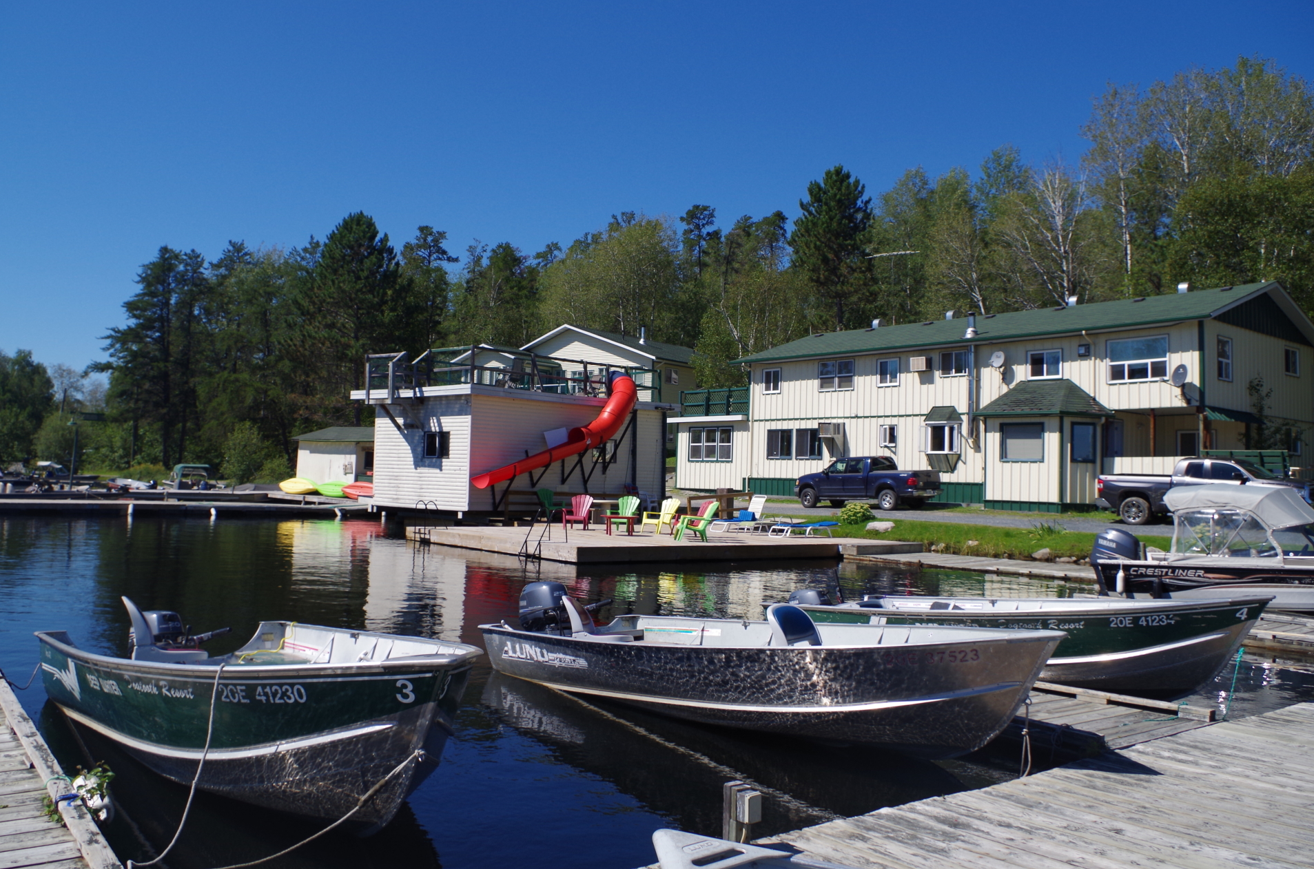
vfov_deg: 44.7
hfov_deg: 63.8
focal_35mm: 29
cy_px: 403
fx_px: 1056
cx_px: 643
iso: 200
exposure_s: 1/500
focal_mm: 18
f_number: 8
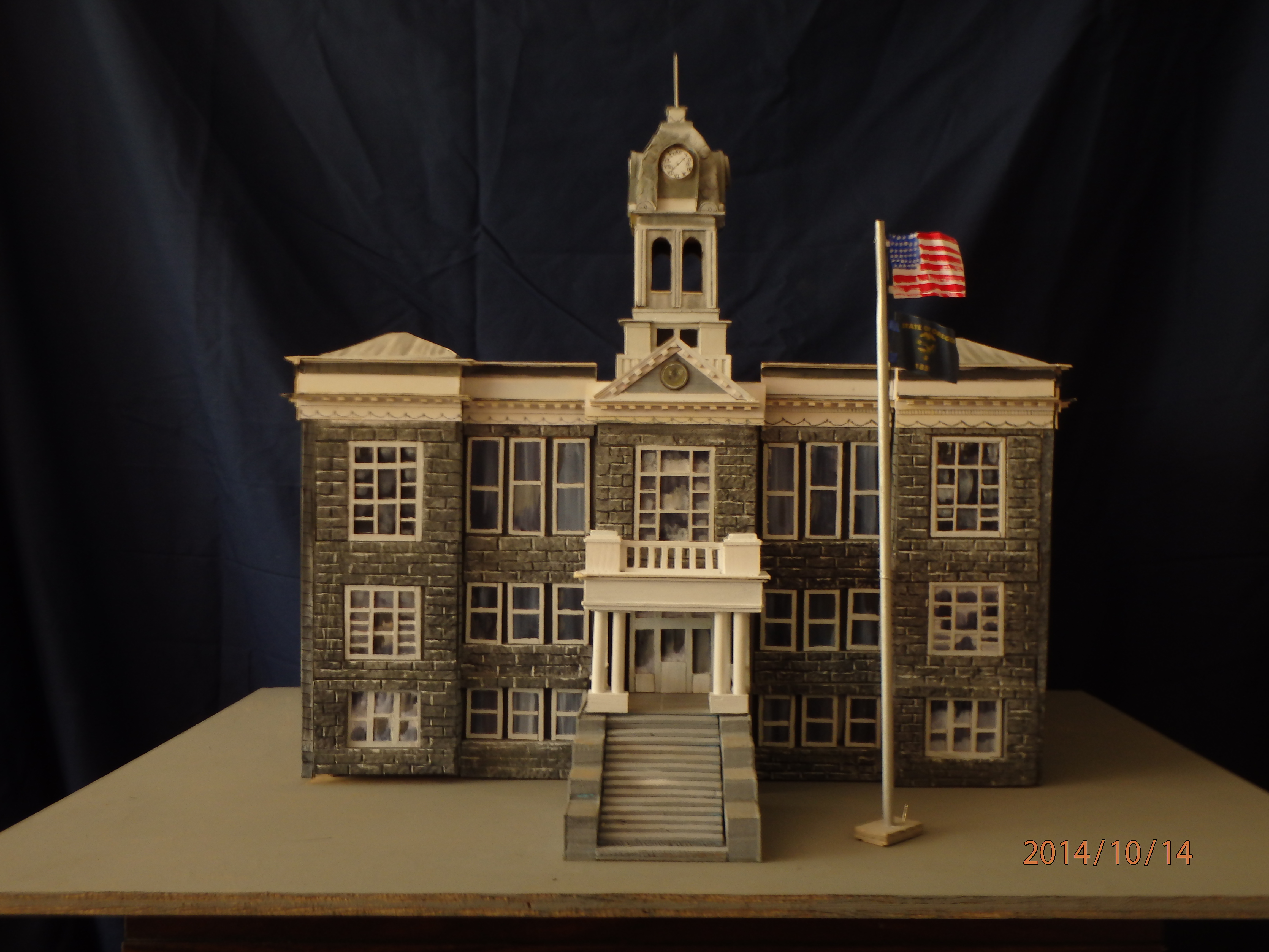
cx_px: 634
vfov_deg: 41.8
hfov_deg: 54.0
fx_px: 1246
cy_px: 476
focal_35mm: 34
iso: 125
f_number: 4.4
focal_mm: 6.1
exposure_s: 1/5
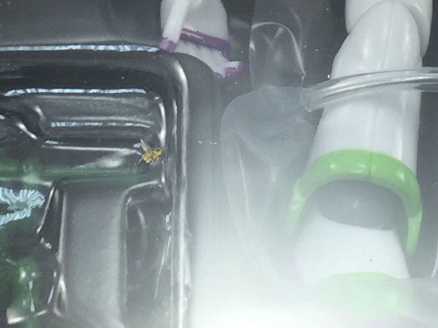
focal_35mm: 138
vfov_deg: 10.5
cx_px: 322
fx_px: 1746
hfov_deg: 14.3
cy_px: -76
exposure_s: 1/50
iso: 32
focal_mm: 4.15
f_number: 2.2
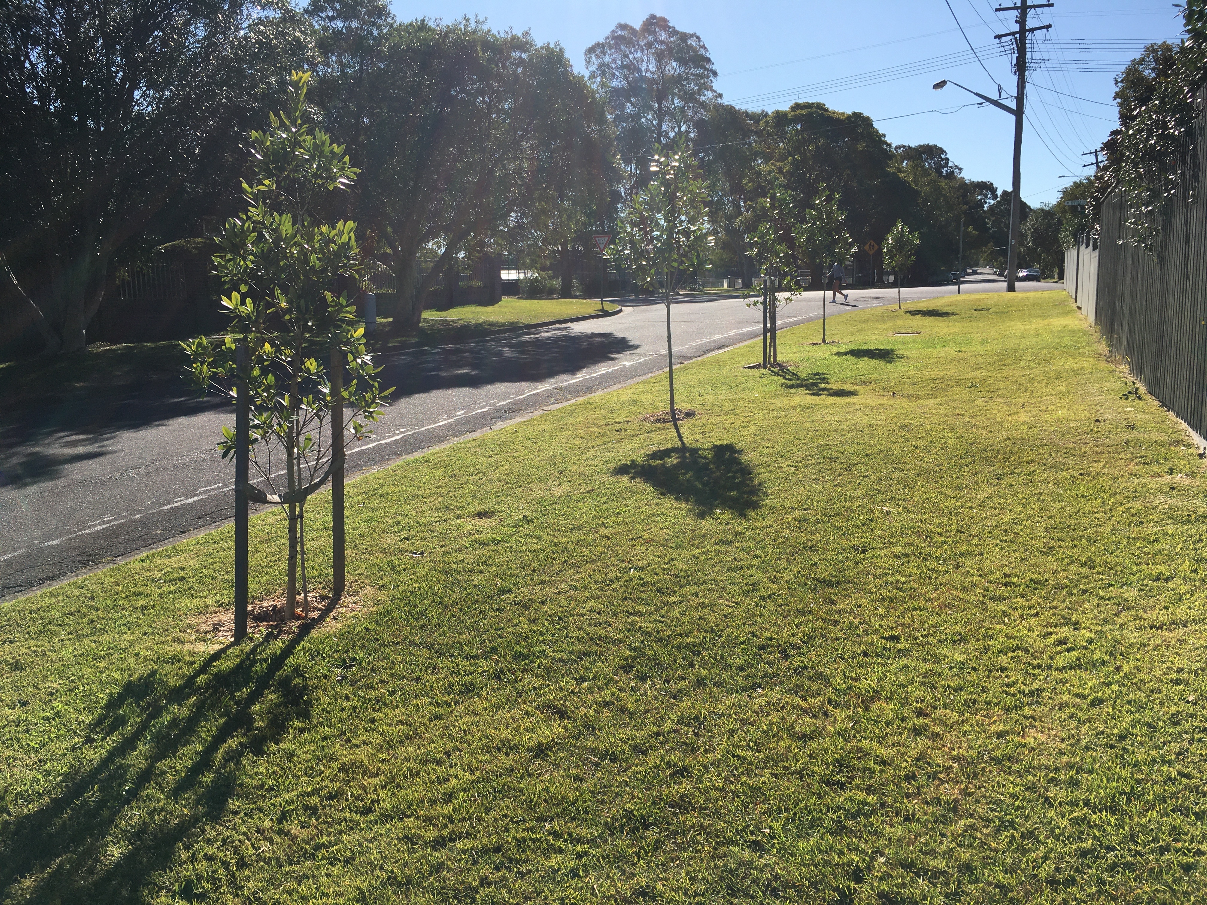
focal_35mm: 29
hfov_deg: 61.7
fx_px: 1011
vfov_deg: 48.2
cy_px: 452
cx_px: 604
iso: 25
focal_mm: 4.15
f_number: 2.2
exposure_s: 1/1672
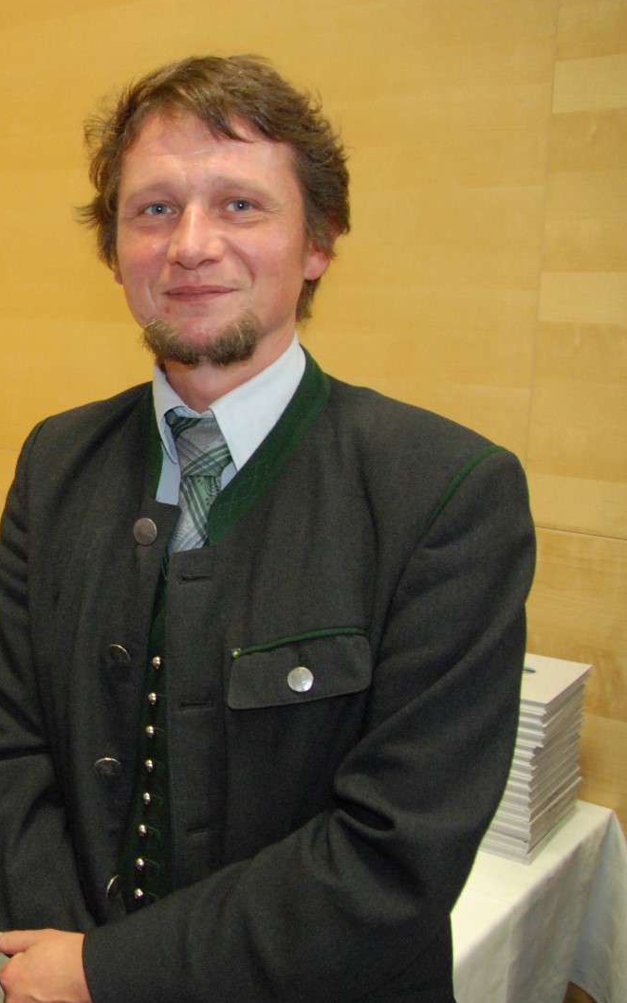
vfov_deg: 47.2
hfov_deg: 27.0
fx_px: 1149
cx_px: -126
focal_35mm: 42
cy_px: 507
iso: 1250
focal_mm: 18
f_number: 5.6
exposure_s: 1/60
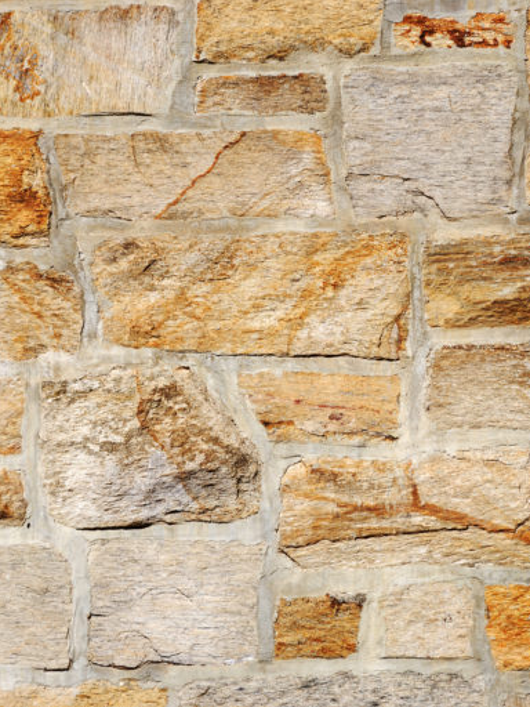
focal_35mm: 455
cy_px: 354
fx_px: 9289
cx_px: 219
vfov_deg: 4.4
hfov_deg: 3.3
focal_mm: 210
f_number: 7.1
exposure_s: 1/400
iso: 100
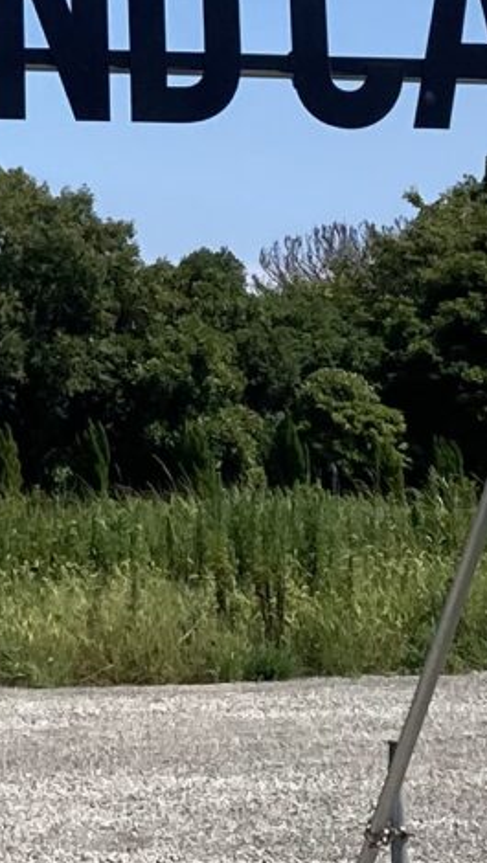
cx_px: -235
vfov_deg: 12.3
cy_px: -481
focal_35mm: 166
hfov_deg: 7.2
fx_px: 3804
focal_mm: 3.99
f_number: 1.8
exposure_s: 1/2433
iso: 20
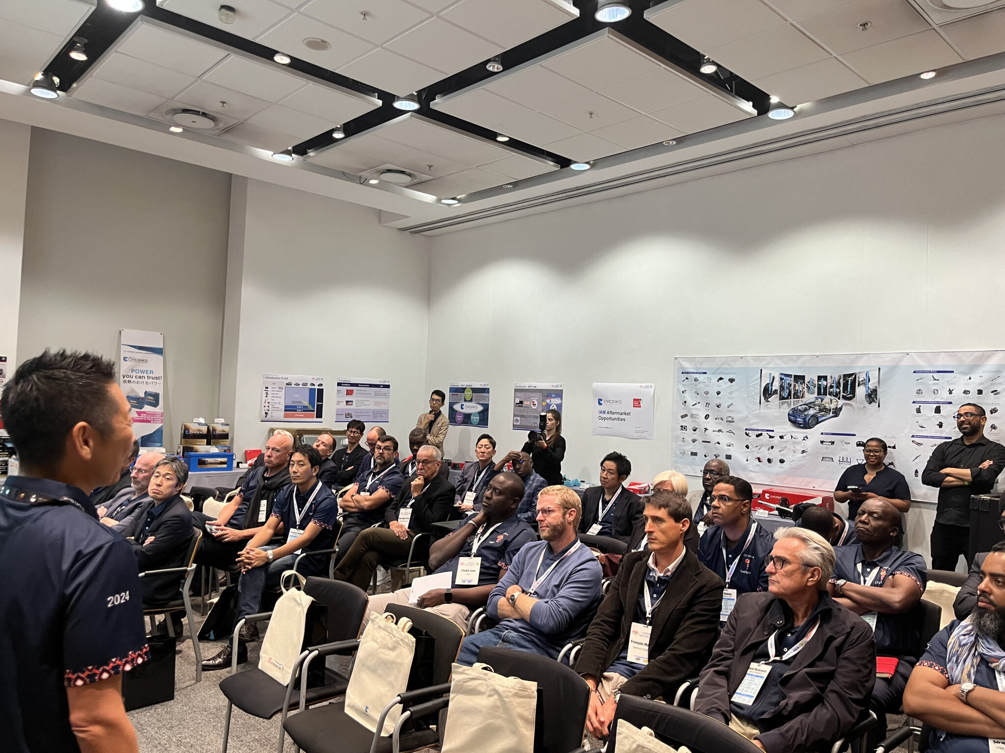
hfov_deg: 67.3
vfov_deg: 53.1
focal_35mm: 26
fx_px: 755
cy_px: 376
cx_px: 502
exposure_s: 1/50
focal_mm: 5.1
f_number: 1.6
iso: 160
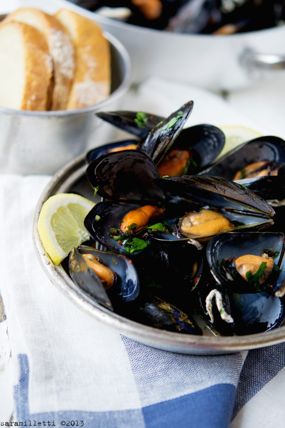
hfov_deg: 15.2
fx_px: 1069
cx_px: 142
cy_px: 214
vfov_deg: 22.6
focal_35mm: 90
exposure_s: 1/320
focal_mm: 60
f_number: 3
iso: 200
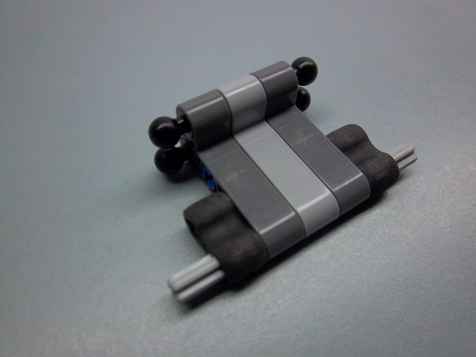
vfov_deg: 49.7
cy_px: 178
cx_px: 238
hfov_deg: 63.4
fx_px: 385
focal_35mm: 28
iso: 64
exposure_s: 1/60
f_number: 3.5
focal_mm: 5.05
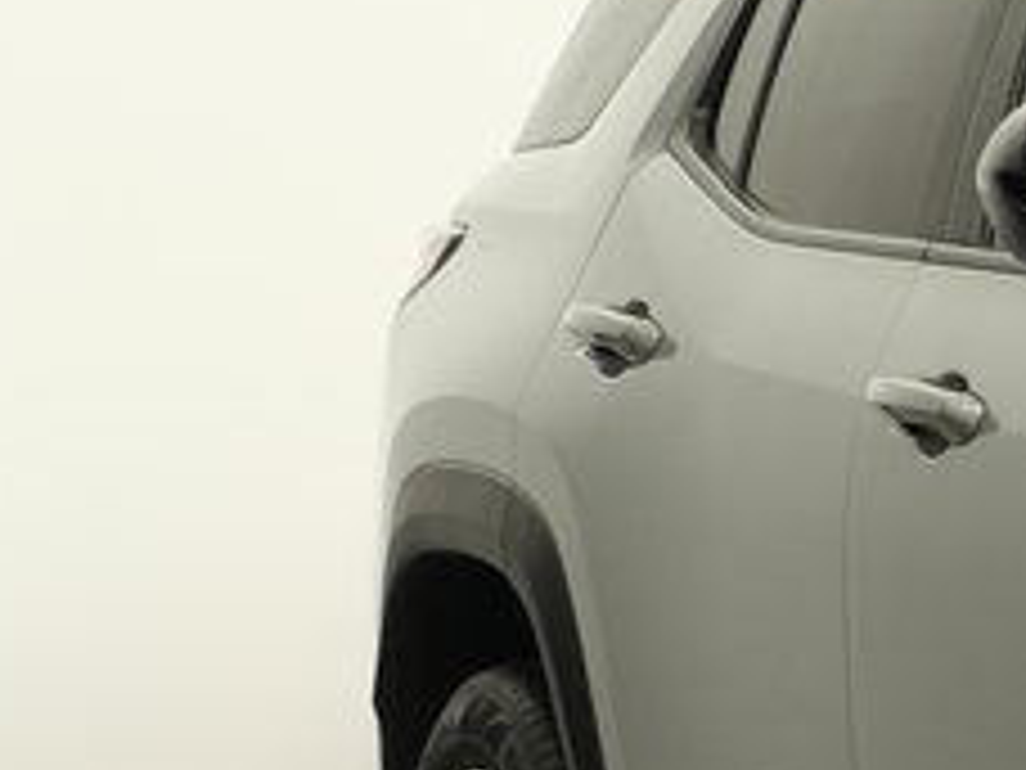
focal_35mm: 252
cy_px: 797
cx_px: 2102
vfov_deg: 5.9
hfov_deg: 7.5
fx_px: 7469
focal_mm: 28
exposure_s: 1/200
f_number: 5.6
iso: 400
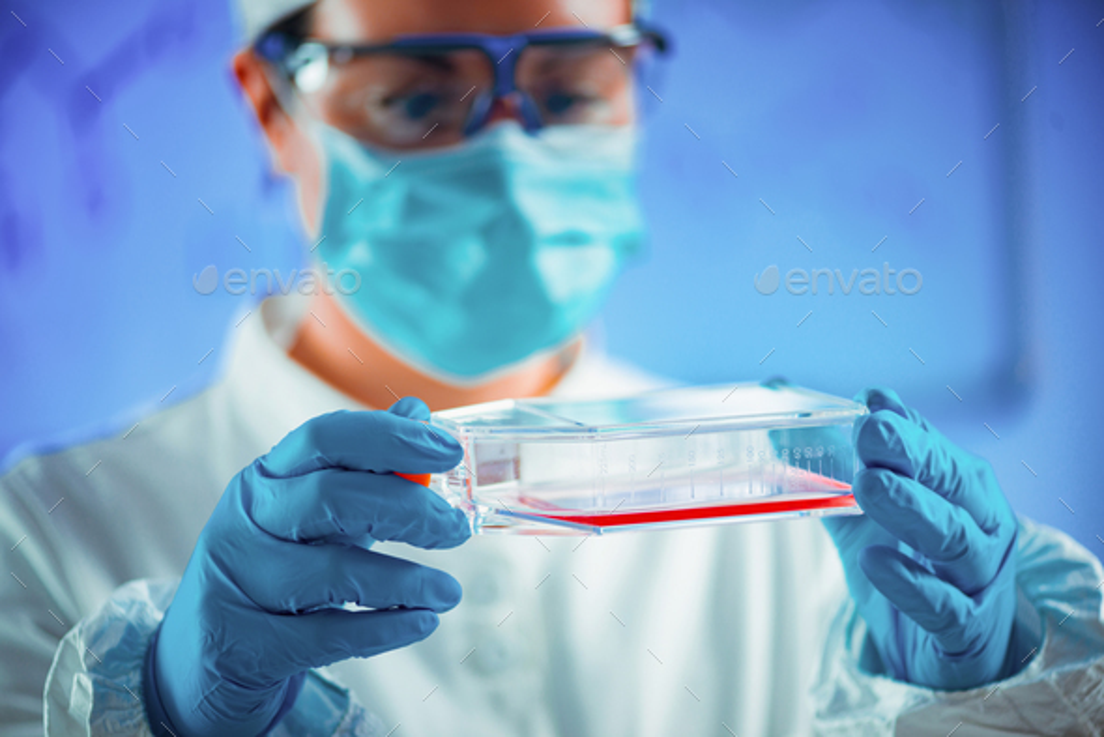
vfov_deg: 13.1
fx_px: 3221
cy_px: 368
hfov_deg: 19.4
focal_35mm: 105
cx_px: 552
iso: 100
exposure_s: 1/160
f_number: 3.2
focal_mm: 105
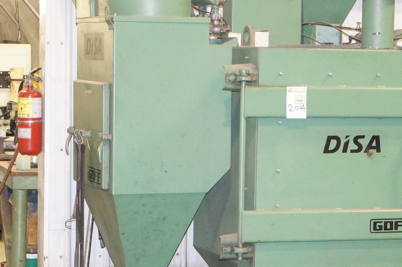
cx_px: 245
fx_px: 1516
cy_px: 159
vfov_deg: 10.1
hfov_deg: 15.1
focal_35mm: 136
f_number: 5.6
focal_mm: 50
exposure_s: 1/60
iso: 3200
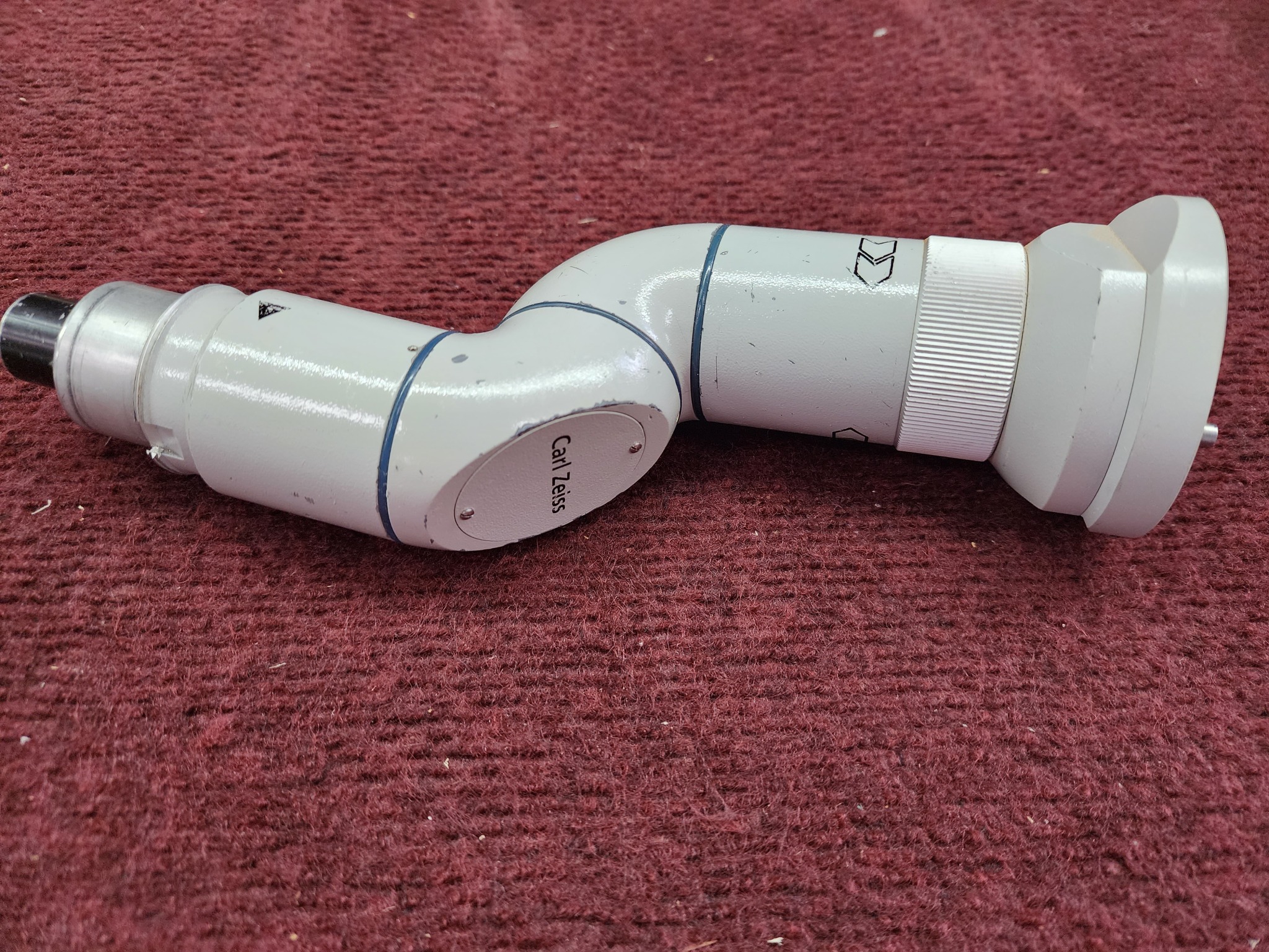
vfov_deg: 58.9
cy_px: 476
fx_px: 843
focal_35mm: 23
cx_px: 634
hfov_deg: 73.9
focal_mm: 6.4
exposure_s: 1/120
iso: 320
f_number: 1.8
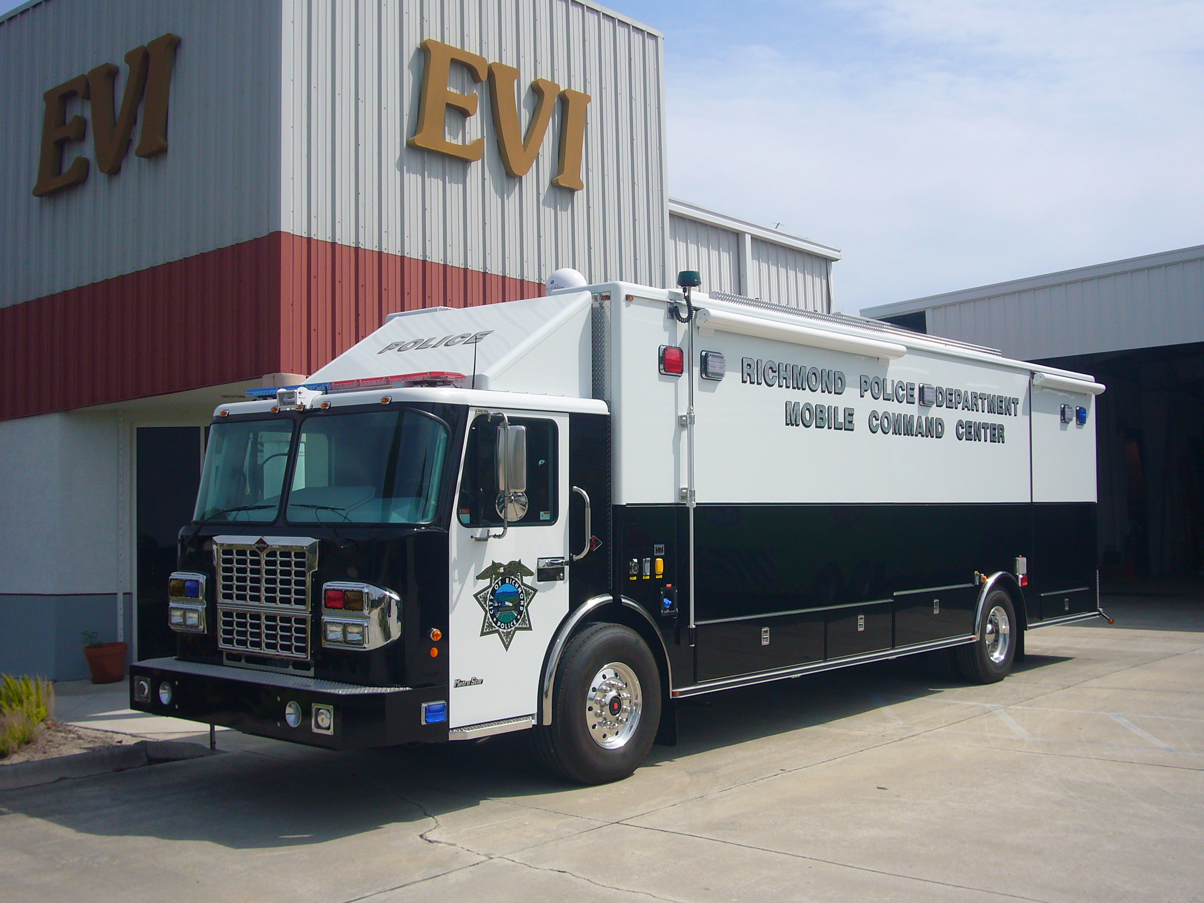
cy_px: 452
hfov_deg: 47.9
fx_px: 1356
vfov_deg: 36.8
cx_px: 602
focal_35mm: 39
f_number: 6.3
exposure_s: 1/500
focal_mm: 6.4
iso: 80
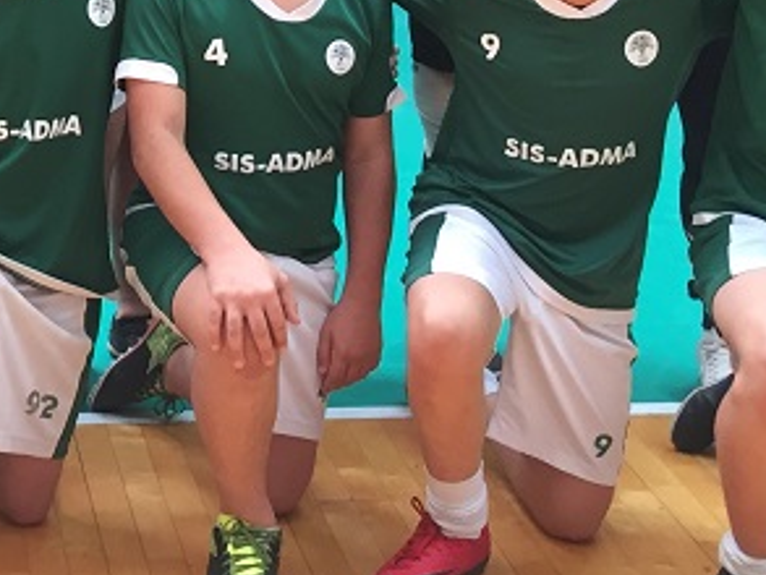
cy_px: -80
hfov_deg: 19.0
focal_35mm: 97
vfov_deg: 14.8
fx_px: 2147
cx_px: -183
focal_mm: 4.15
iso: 50
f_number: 2.2
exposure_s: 1/33
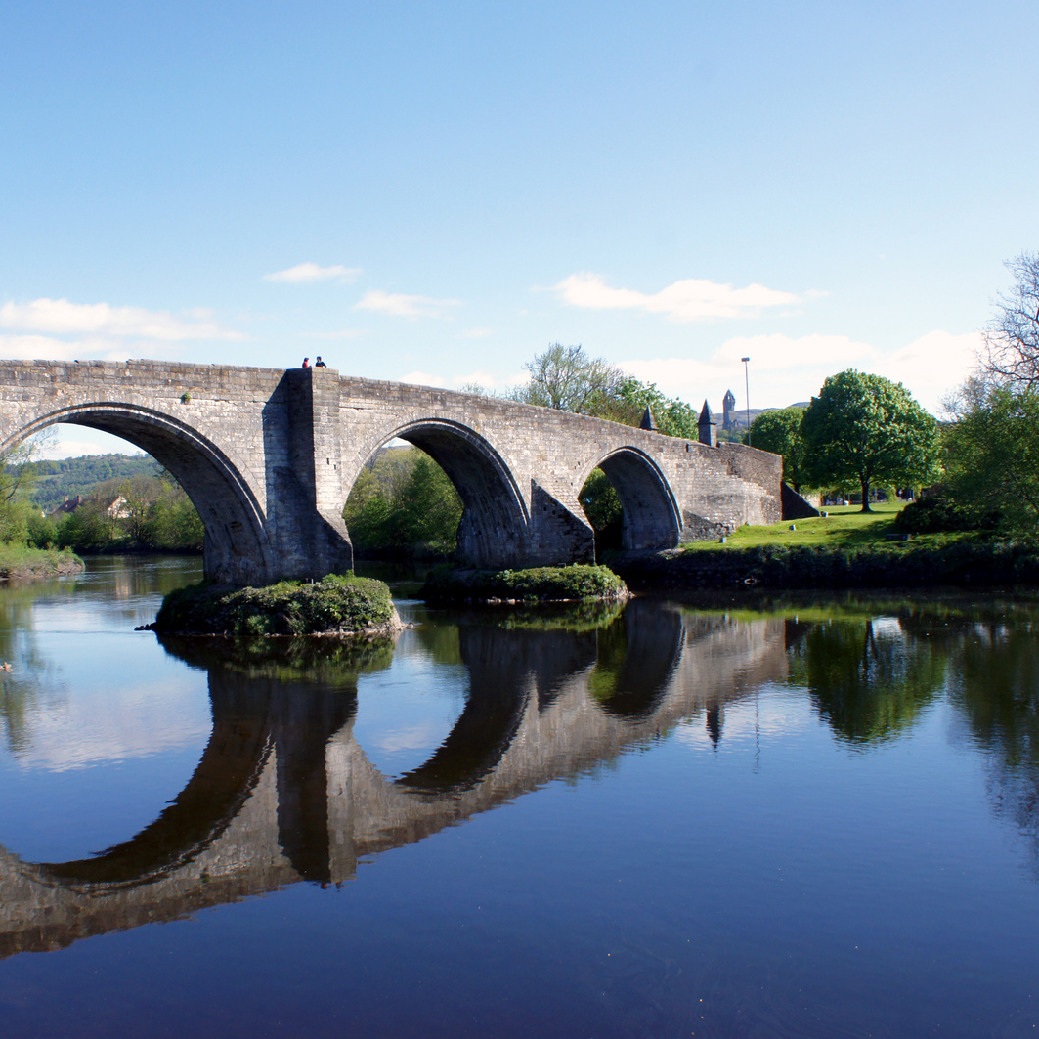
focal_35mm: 35
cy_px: 524
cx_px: 412
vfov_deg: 47.2
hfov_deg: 46.9
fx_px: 1189
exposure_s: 1/200
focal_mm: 18
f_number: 10
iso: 200
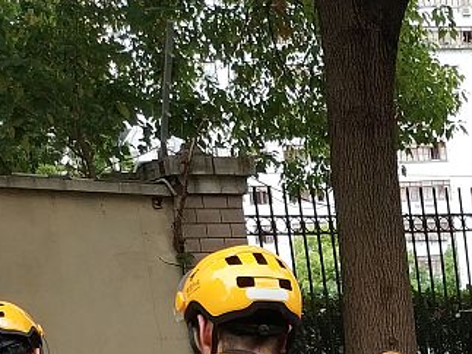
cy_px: 655
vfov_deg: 11.5
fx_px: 1622
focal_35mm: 119
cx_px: 598
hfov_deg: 15.8
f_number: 2
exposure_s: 1/50
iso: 151
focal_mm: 4.5
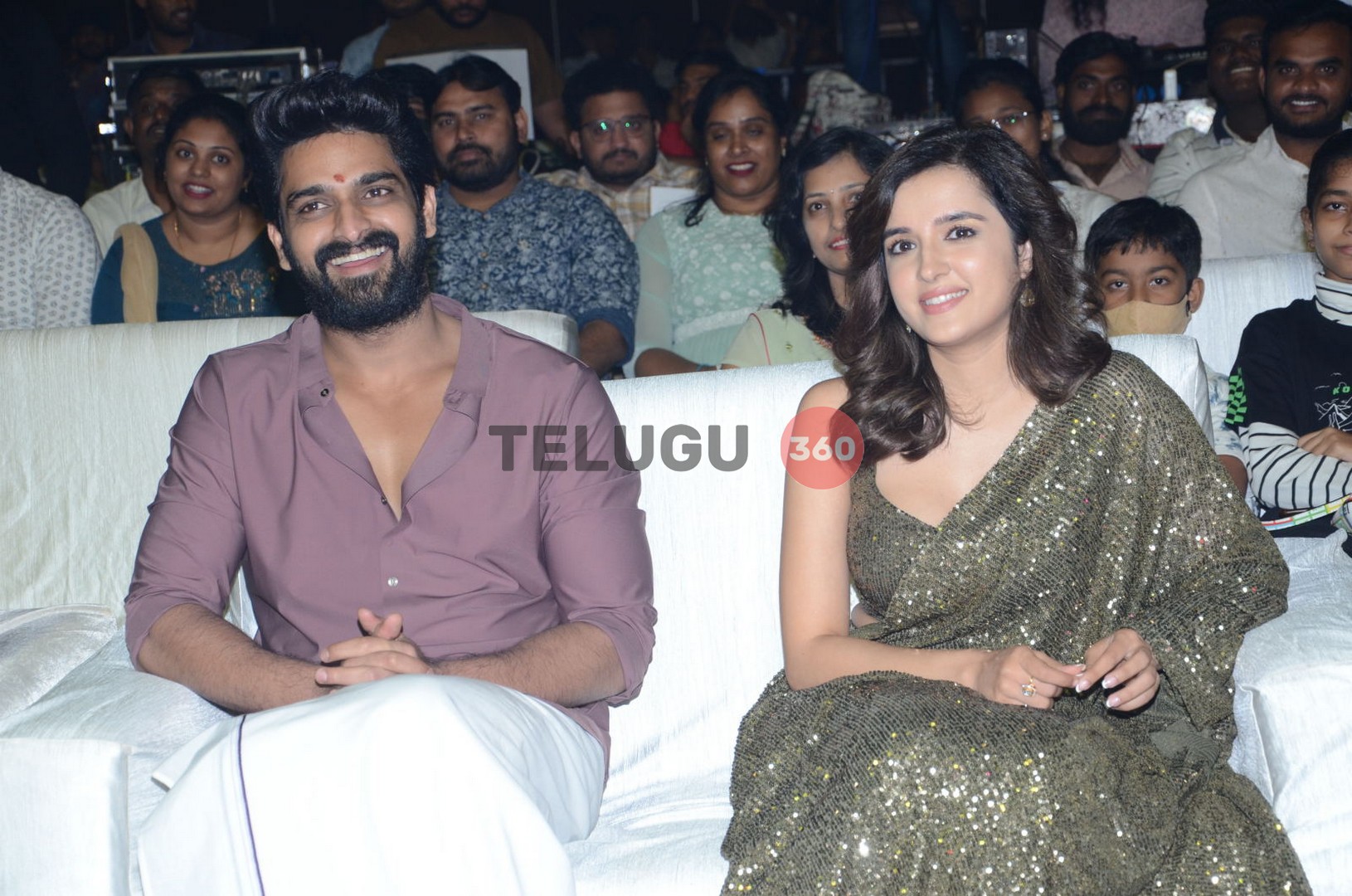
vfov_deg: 13.8
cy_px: 448
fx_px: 3711
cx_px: 676
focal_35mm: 99
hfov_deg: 20.6
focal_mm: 66
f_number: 6.3
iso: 640
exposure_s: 1/125
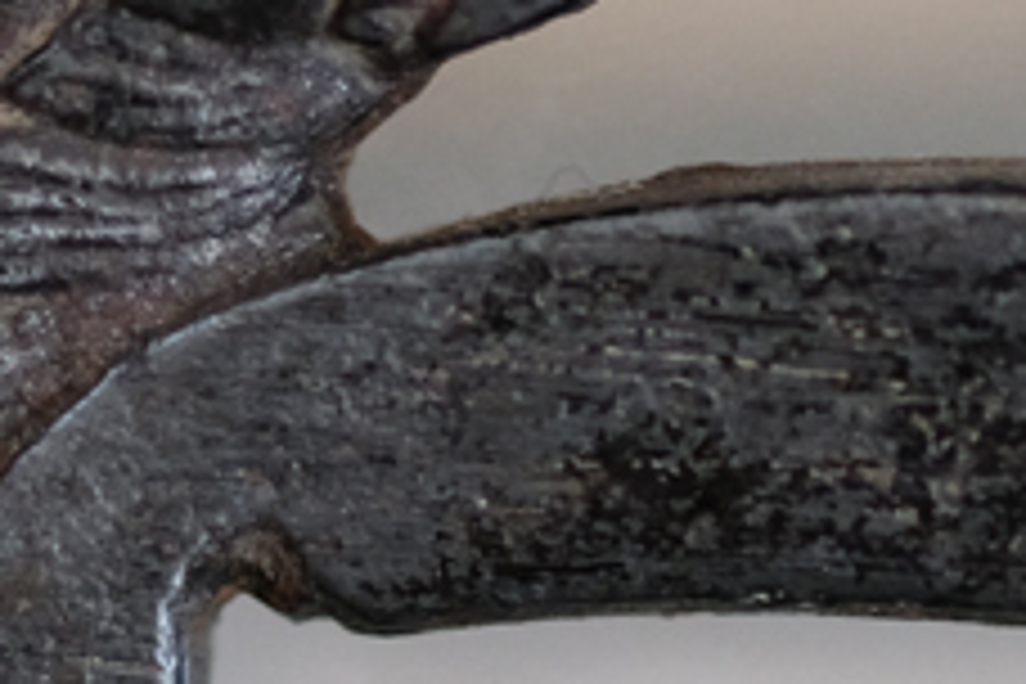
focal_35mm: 473
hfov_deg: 4.3
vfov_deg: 2.9
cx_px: -540
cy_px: 459
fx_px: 13479
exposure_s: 1/250
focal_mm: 60
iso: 1250
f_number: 2.8
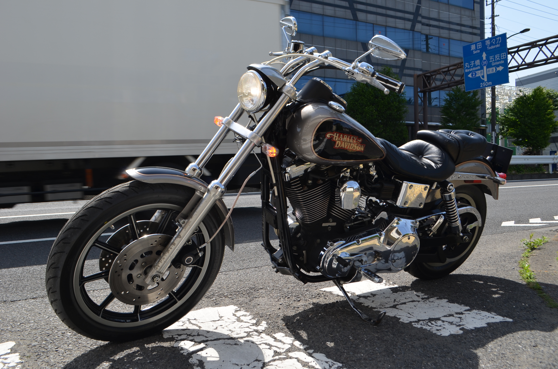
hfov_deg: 62.0
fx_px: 464
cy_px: 184
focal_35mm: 30
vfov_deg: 43.4
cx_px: 279
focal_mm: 20
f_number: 8
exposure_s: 1/250
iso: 125
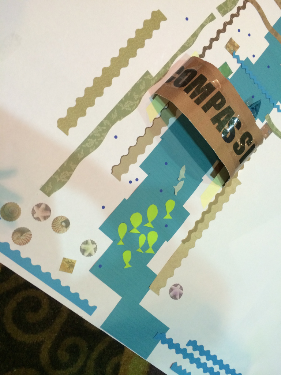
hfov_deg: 46.8
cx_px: 140
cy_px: 188
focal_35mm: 30
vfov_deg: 60.0
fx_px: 325
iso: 160
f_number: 2.2
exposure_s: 1/30
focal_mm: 4.12
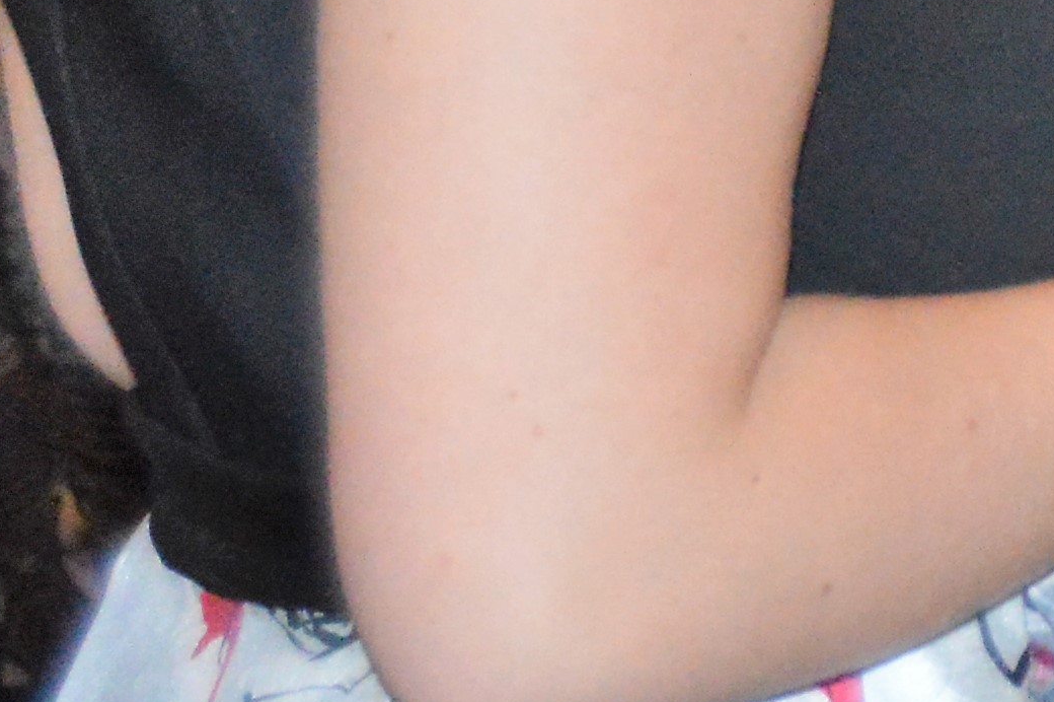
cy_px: -551
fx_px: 8631
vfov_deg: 4.6
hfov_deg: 6.5
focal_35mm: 295
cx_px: 2875
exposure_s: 1/60
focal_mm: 34
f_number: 4.5
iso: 2800
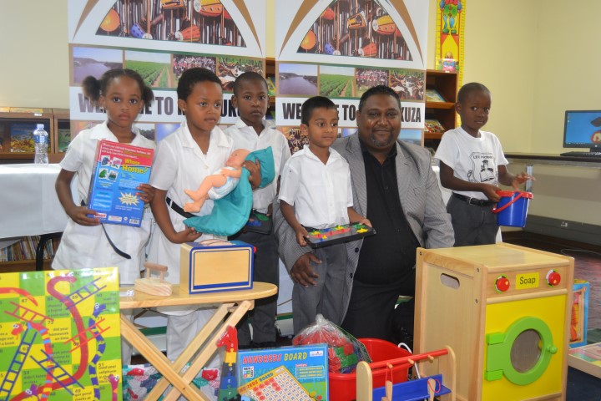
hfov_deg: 55.1
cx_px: 300
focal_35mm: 34
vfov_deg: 38.4
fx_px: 576
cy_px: 200
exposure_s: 1/60
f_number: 3.8
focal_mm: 23
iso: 640
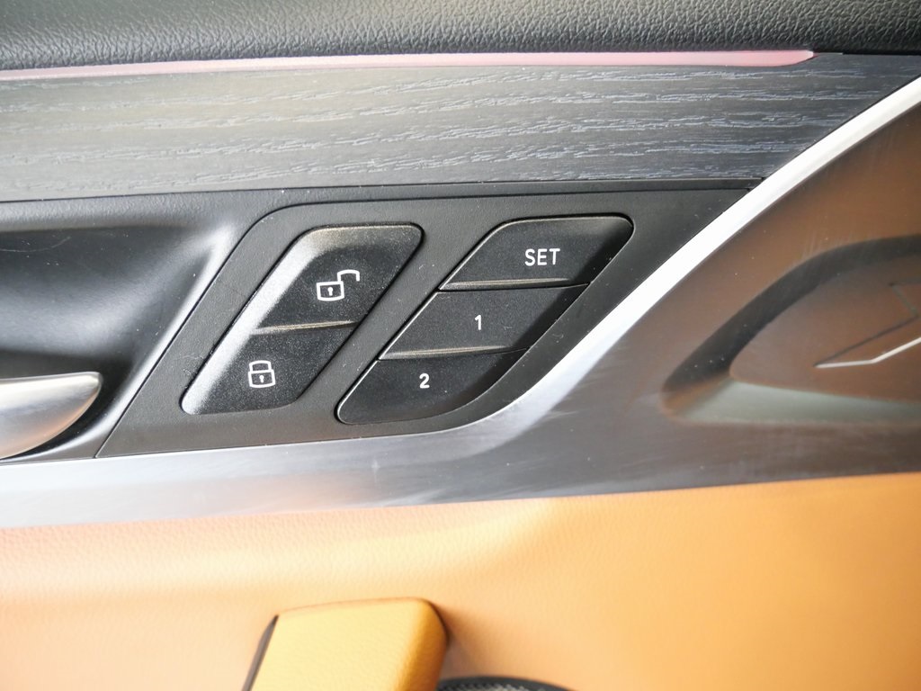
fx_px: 639
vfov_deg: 56.8
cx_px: 460
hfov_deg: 71.6
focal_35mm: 24
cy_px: 346
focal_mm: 12
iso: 3200
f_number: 3.5
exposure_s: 1/25
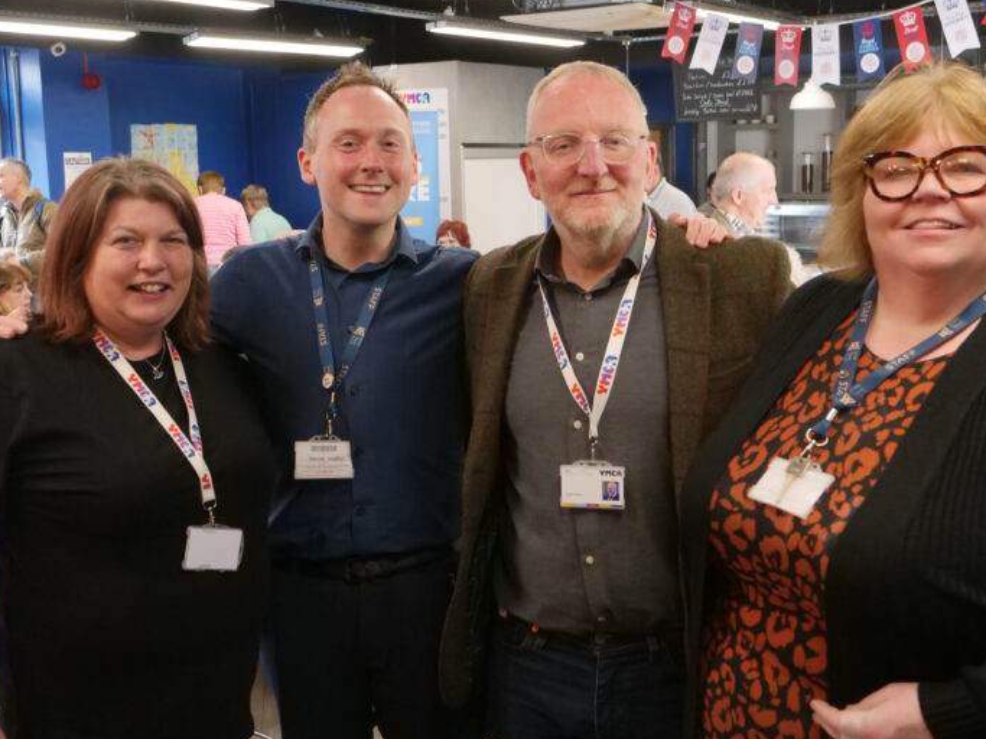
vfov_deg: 30.3
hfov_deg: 39.6
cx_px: 538
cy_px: 352
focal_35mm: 48
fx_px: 1367
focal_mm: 16
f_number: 3
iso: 2000
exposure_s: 1/200
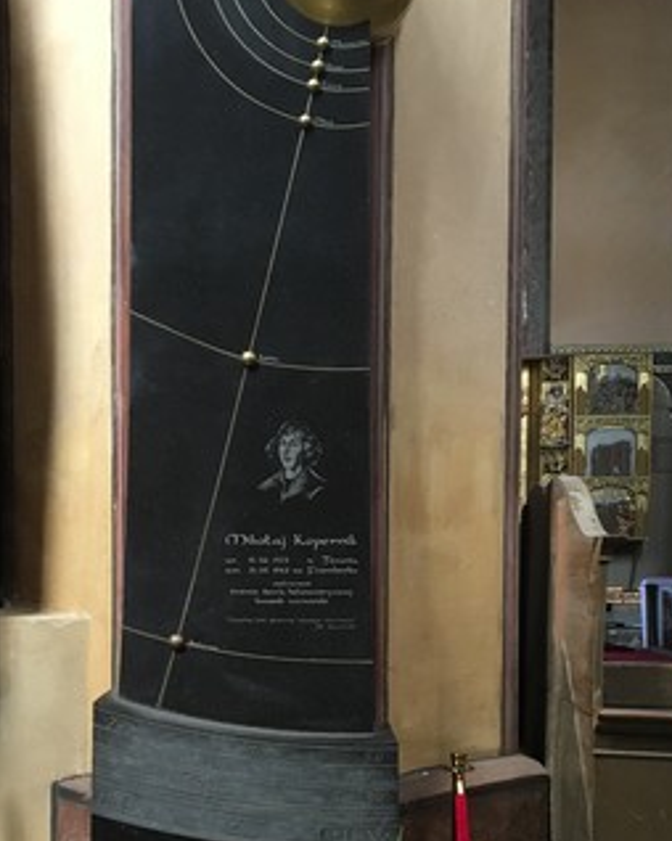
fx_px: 1219
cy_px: 606
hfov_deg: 30.6
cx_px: 238
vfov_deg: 37.4
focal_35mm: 49
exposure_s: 1/30
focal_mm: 4.15
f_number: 2.2
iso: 160
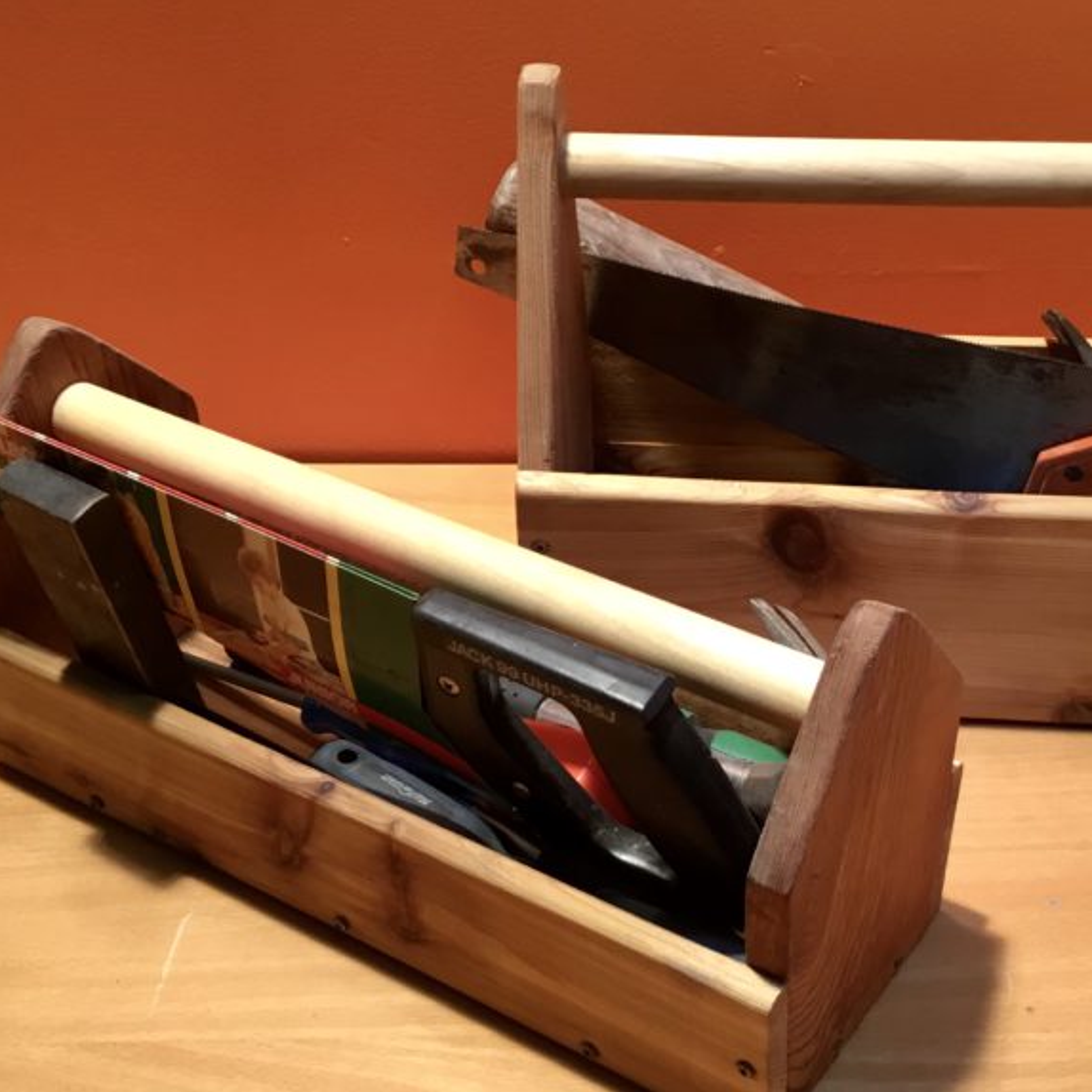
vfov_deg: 34.6
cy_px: 637
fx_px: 1749
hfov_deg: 34.5
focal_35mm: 49
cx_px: 696
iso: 64
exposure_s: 1/30
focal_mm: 3.3
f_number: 2.4
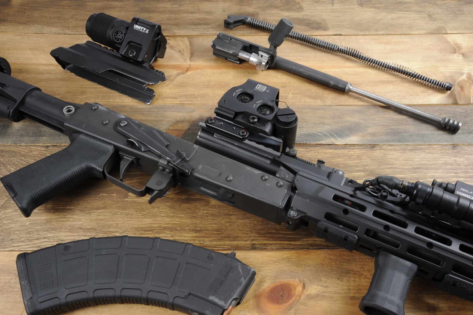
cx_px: 236
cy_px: 158
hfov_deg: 54.5
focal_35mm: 35
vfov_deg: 37.8
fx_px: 460
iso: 200
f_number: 20
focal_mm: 35
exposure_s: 1/10
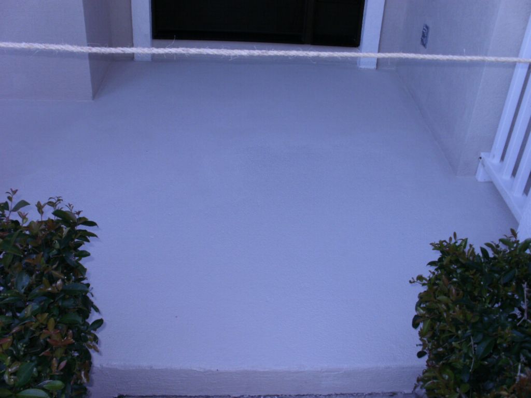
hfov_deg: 51.4
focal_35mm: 36
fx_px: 552
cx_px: 266
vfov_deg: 39.7
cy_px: 199
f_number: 5.6
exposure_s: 1/80
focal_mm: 6.3
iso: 100
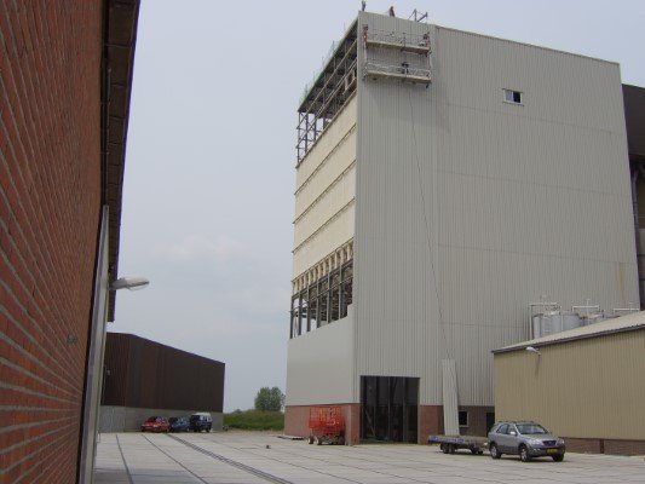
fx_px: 578
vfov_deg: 45.5
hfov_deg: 58.3
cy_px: 242
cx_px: 322
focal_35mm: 31
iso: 50
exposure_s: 1/324
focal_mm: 8.13
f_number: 6.7
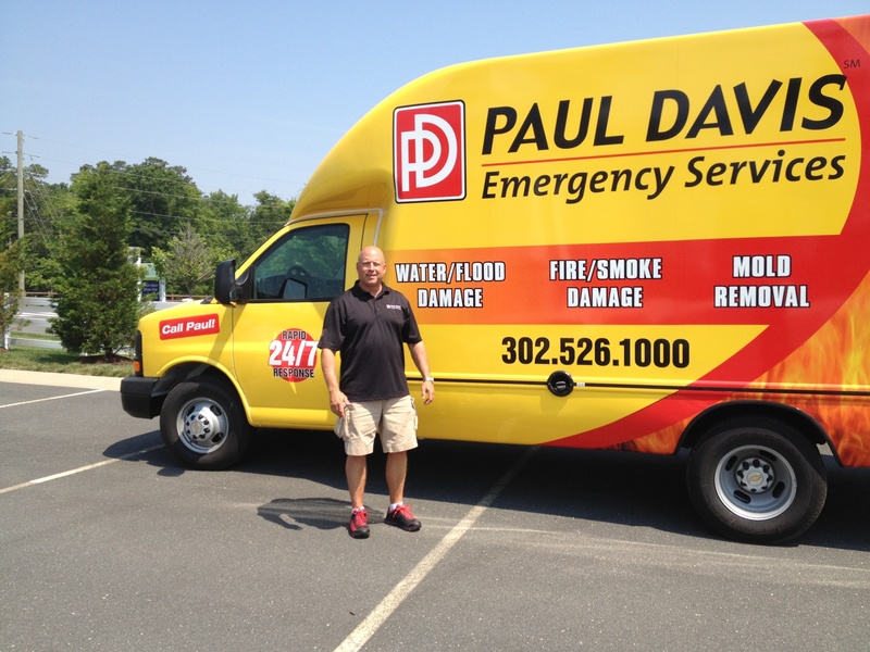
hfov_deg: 52.6
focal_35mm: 35
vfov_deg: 40.7
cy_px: 326
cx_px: 435
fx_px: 880
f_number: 2.4
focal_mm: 4.28
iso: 64
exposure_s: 1/1346
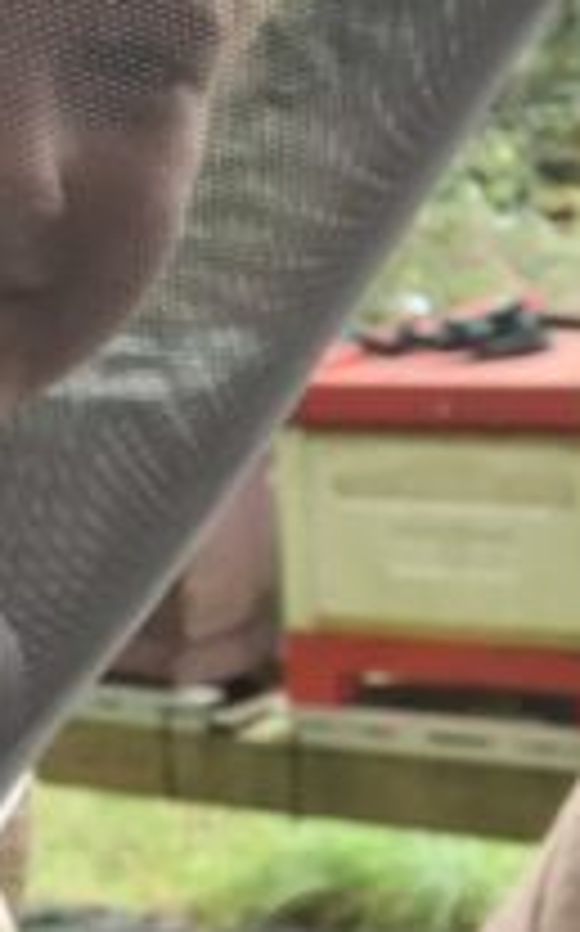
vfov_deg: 15.9
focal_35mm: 131
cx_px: -162
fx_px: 3320
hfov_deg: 9.8
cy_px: 743
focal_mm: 3.72
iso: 50
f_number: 2.2
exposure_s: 1/100
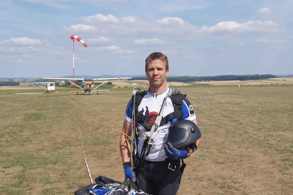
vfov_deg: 25.7
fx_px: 427
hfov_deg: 37.9
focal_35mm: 52
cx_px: 146
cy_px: 98
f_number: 5.6
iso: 100
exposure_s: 1/500
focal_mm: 35
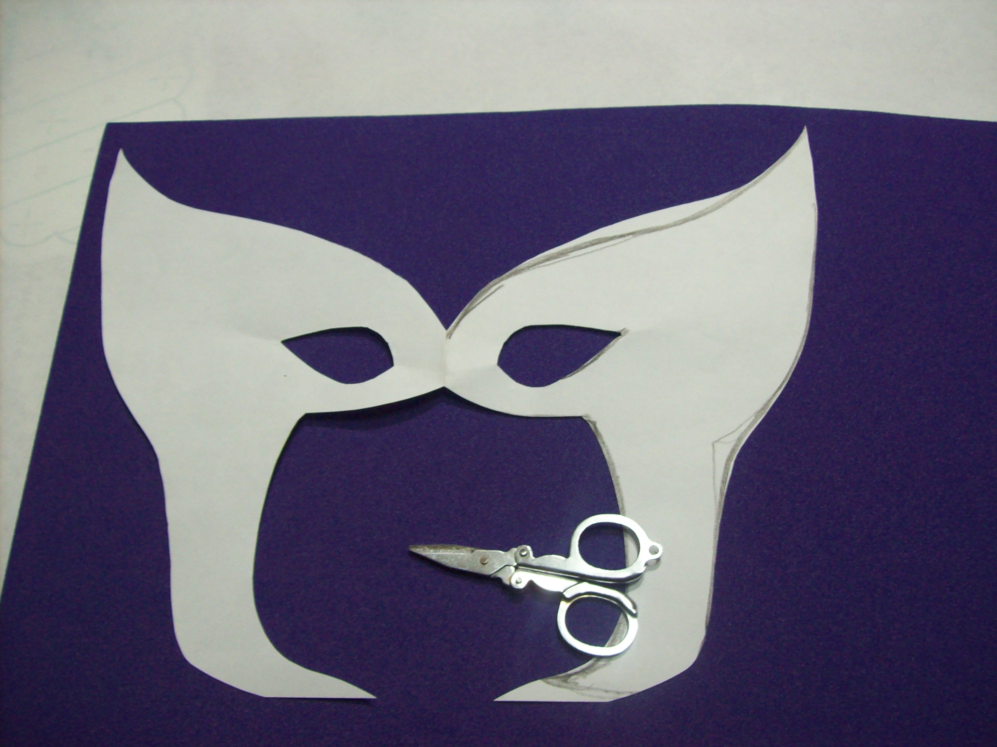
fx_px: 1037
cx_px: 498
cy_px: 374
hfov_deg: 51.4
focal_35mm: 36
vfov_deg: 39.6
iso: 160
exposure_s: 1/10.2
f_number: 2.7
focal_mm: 6
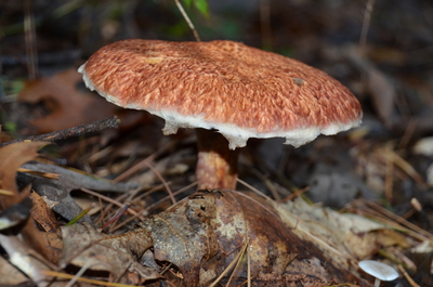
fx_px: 1260
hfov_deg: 19.5
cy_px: 144
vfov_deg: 13.0
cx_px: 216
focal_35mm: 105
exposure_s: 1/60
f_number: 5.3
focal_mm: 70
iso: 800
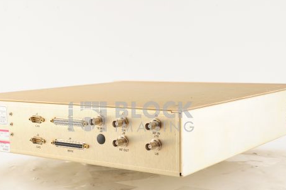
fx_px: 524
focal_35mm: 66
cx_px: 131
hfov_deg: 30.5
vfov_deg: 20.5
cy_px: 117
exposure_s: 1/125
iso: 1600
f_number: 11
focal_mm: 50
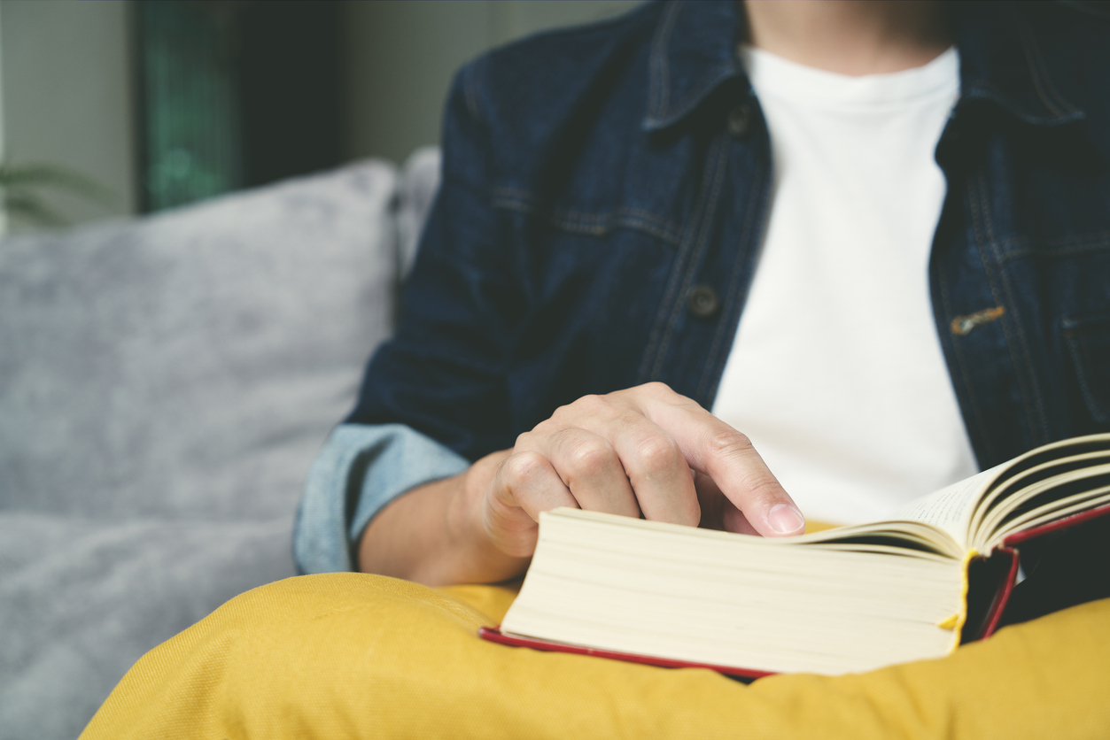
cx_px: 555
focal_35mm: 49
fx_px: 1511
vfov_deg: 27.5
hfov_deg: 40.3
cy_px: 370
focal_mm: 49
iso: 400
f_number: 4
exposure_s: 1/40
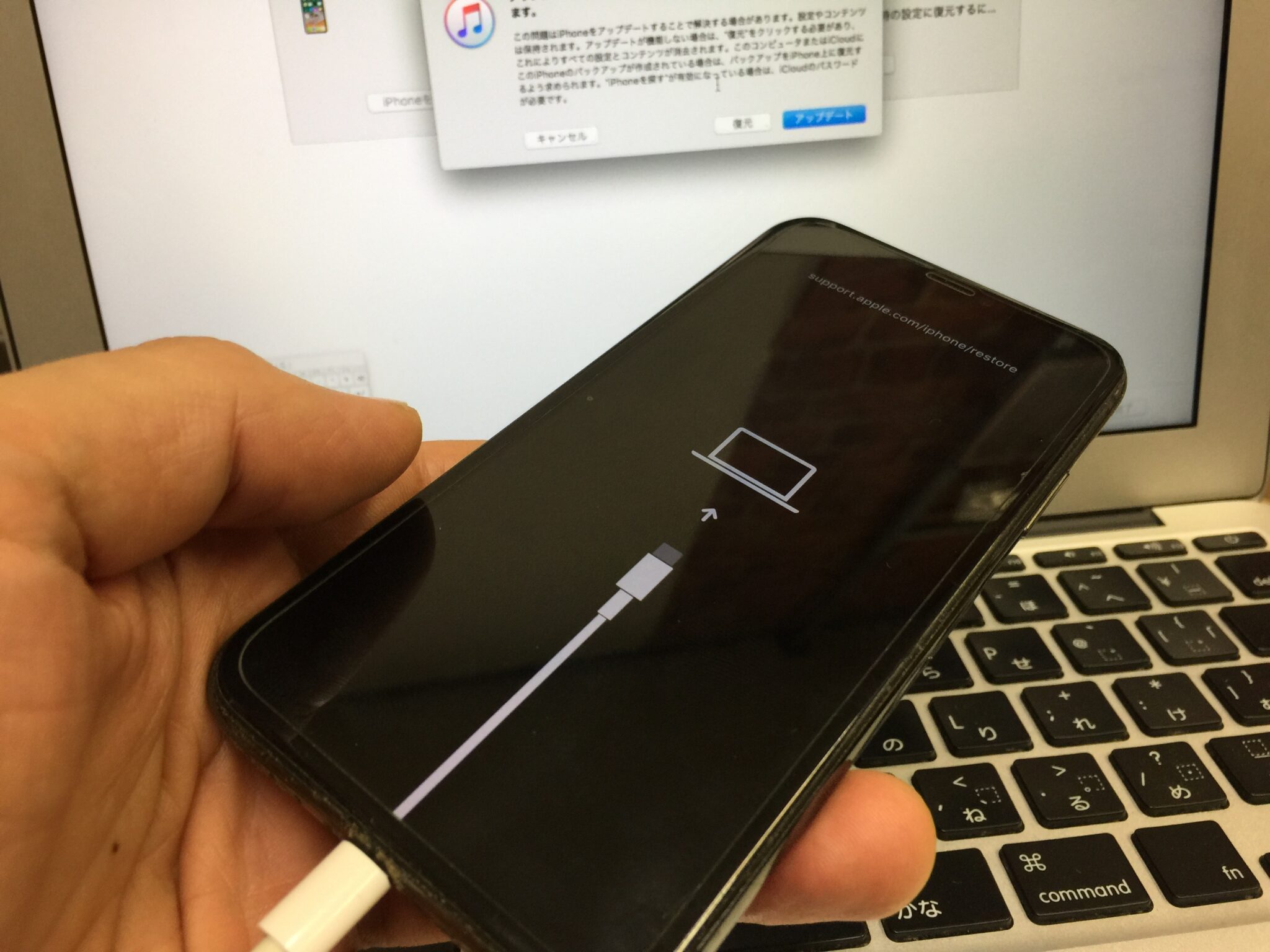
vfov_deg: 48.2
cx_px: 635
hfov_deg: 61.7
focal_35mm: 29
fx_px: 1064
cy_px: 476
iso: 32
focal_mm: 4.15
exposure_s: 1/30
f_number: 2.2
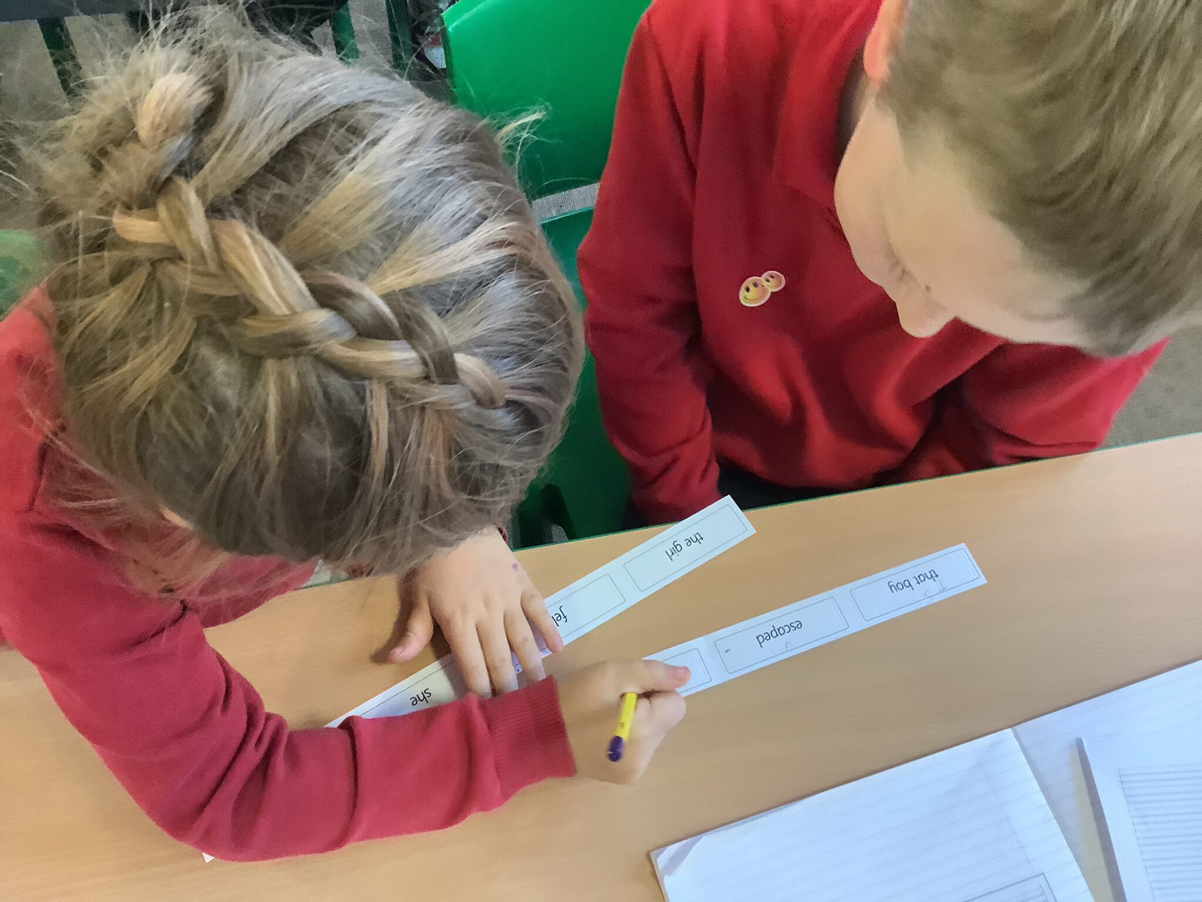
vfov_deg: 45.4
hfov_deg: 58.4
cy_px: 451
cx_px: 601
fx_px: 1076
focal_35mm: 31
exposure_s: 1/40
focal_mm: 3.3
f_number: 2.4
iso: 400
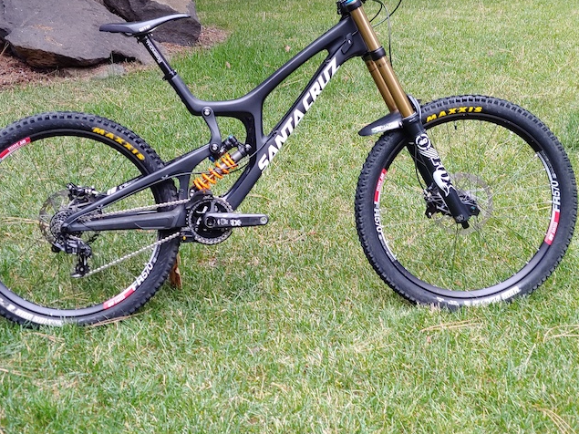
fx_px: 1054
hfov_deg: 30.7
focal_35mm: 63
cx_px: 256
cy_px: 174
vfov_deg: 23.2
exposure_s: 1/30
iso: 50
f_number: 2.4
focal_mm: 5.88
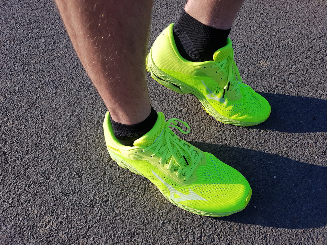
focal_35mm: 26
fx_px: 246
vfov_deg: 53.1
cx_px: 164
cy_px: 122
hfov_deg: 67.3
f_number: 1.7
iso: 50
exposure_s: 1/1840
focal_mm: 4.2
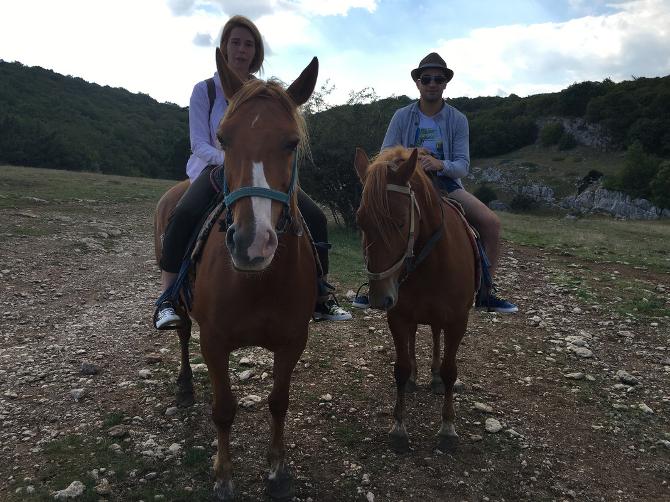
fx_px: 561
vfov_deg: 48.2
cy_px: 251
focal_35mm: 29
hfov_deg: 61.7
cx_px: 335
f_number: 2.2
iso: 25
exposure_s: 1/1068
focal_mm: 4.15
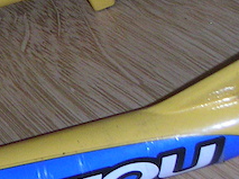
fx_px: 986
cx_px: -85
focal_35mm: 143
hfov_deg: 13.3
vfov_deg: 10.3
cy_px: 147
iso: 160
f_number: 2.8
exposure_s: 1/45
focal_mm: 6
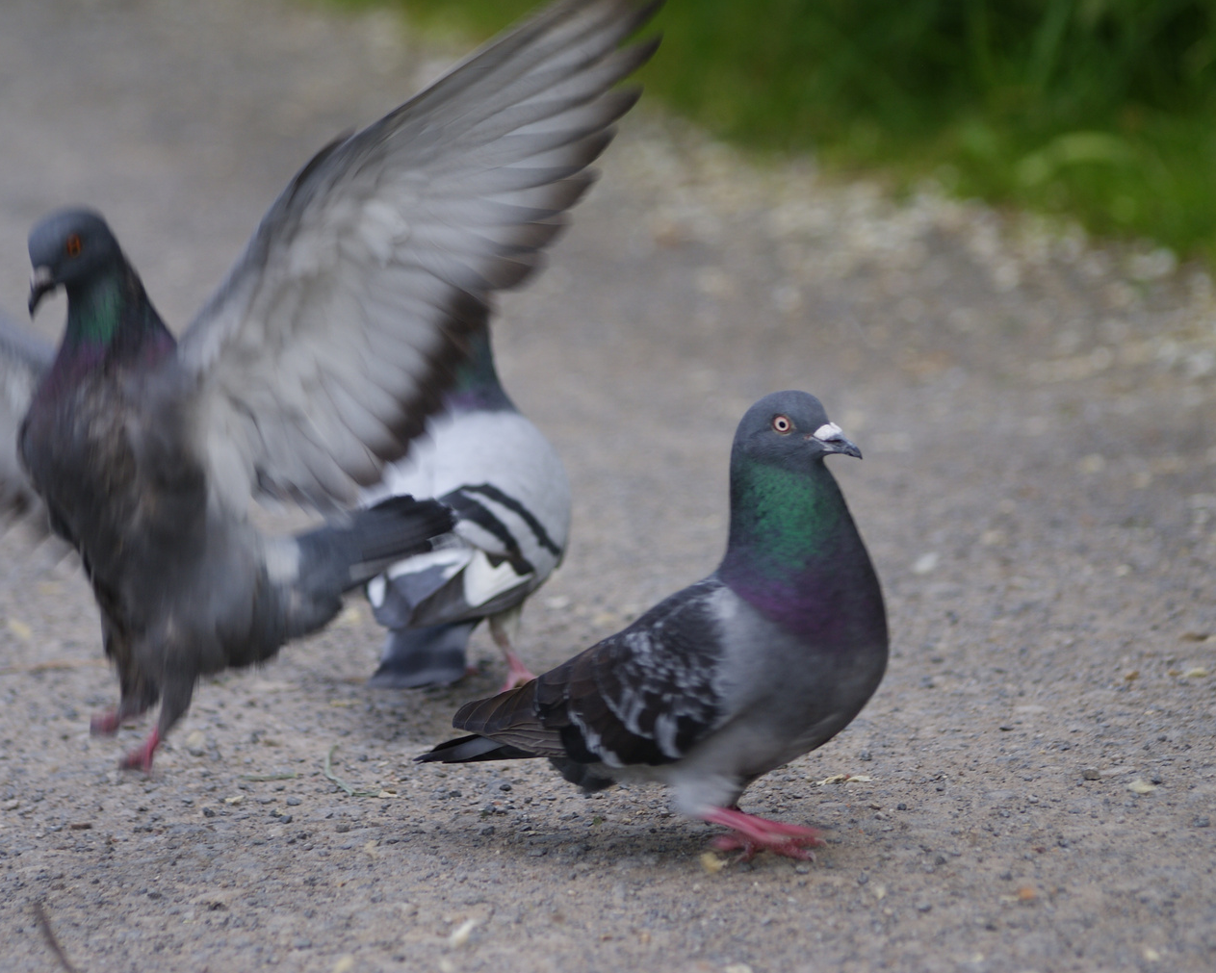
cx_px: 611
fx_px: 8423
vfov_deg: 6.6
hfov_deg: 8.3
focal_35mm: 234
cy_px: 491
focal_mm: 130
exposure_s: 1/200
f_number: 4.5
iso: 100
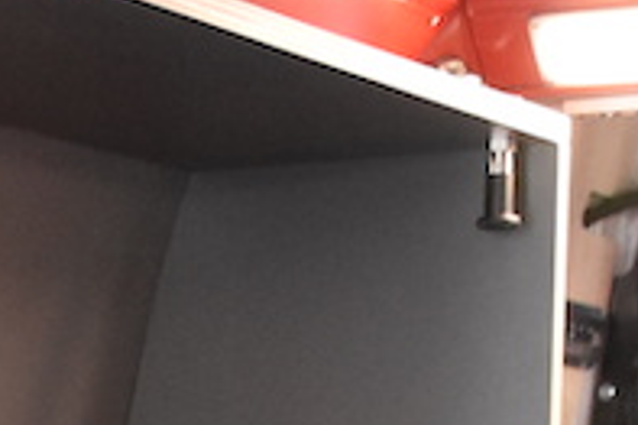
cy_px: 1491
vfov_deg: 6.3
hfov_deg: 10.2
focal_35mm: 192
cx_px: -489
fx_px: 3400
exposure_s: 1/60
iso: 2200
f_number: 4
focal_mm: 18
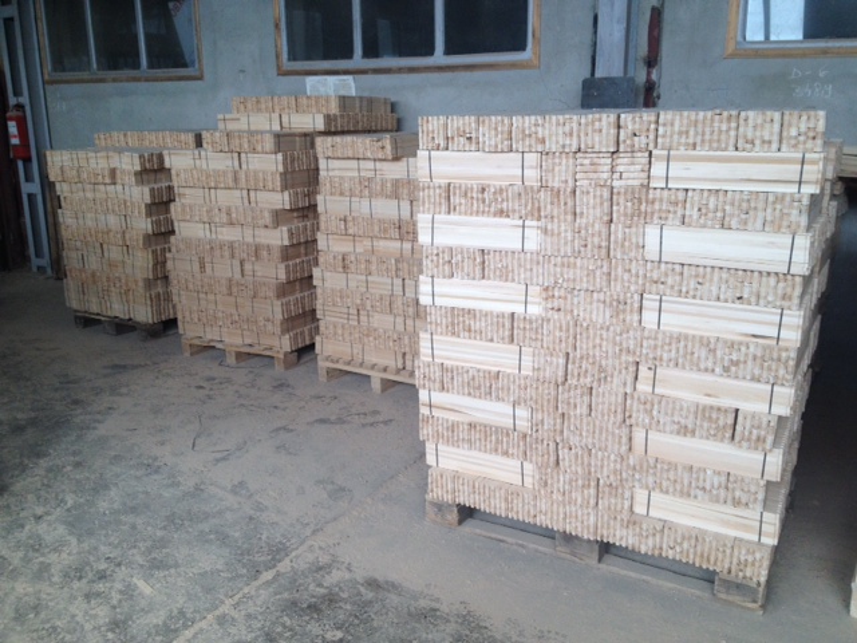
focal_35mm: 35
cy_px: 322
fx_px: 867
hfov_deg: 52.6
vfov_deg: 40.7
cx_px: 428
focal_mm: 4.28
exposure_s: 1/120
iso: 80
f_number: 2.4
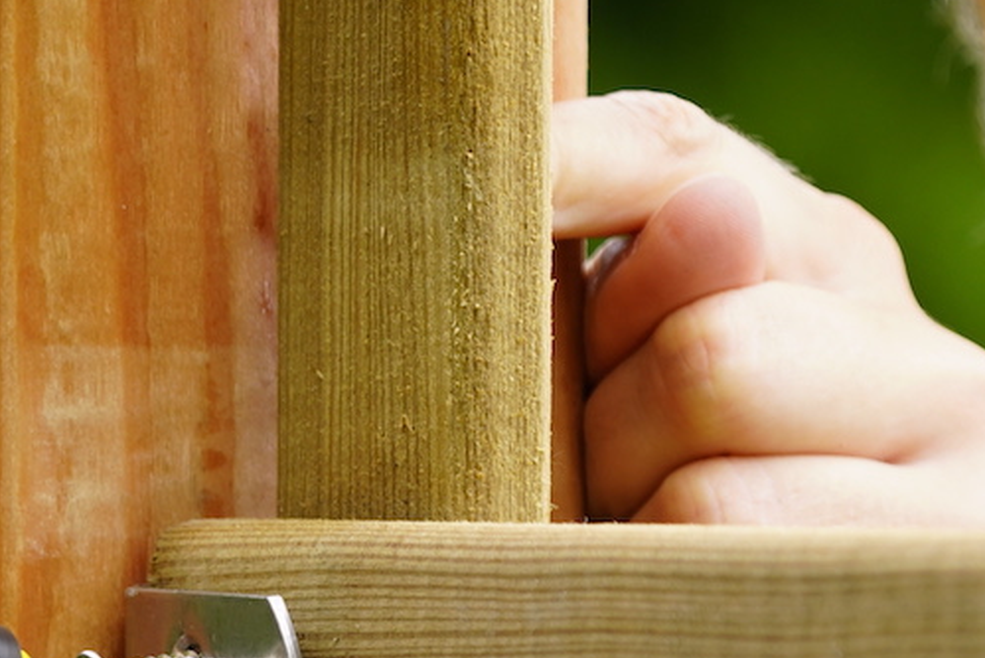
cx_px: 239
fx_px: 19732
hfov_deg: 2.9
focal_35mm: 721
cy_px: 673
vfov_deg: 1.9
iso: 100
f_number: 4
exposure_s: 1/160
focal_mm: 144
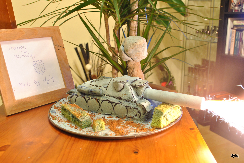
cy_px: 82
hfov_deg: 53.1
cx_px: 122
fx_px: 244
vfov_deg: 37.0
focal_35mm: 36
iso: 400
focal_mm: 24
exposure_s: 1/2.5
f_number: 6.3
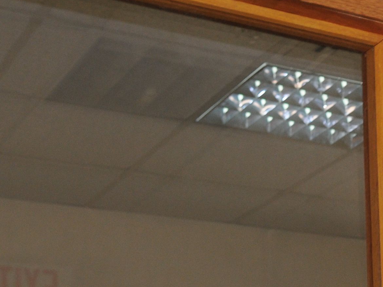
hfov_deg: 15.8
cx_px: 688
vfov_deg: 13.4
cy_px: 379
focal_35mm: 106
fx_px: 1173
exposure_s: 1/60
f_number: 4
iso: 400
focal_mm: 20
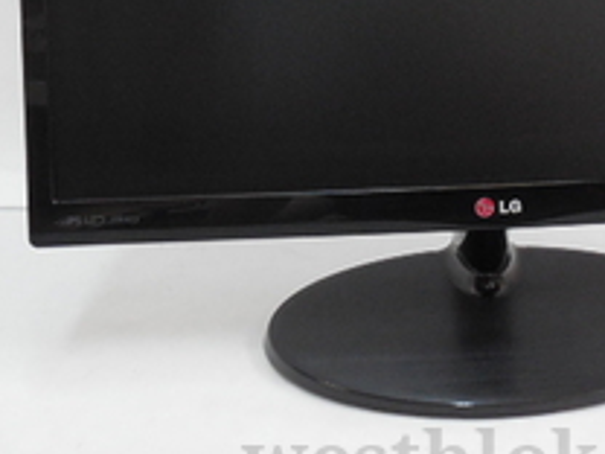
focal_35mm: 73
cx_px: 477
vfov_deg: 19.8
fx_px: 1276
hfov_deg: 26.2
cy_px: 52
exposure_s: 1/50
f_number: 4.2
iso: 800
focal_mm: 6.8
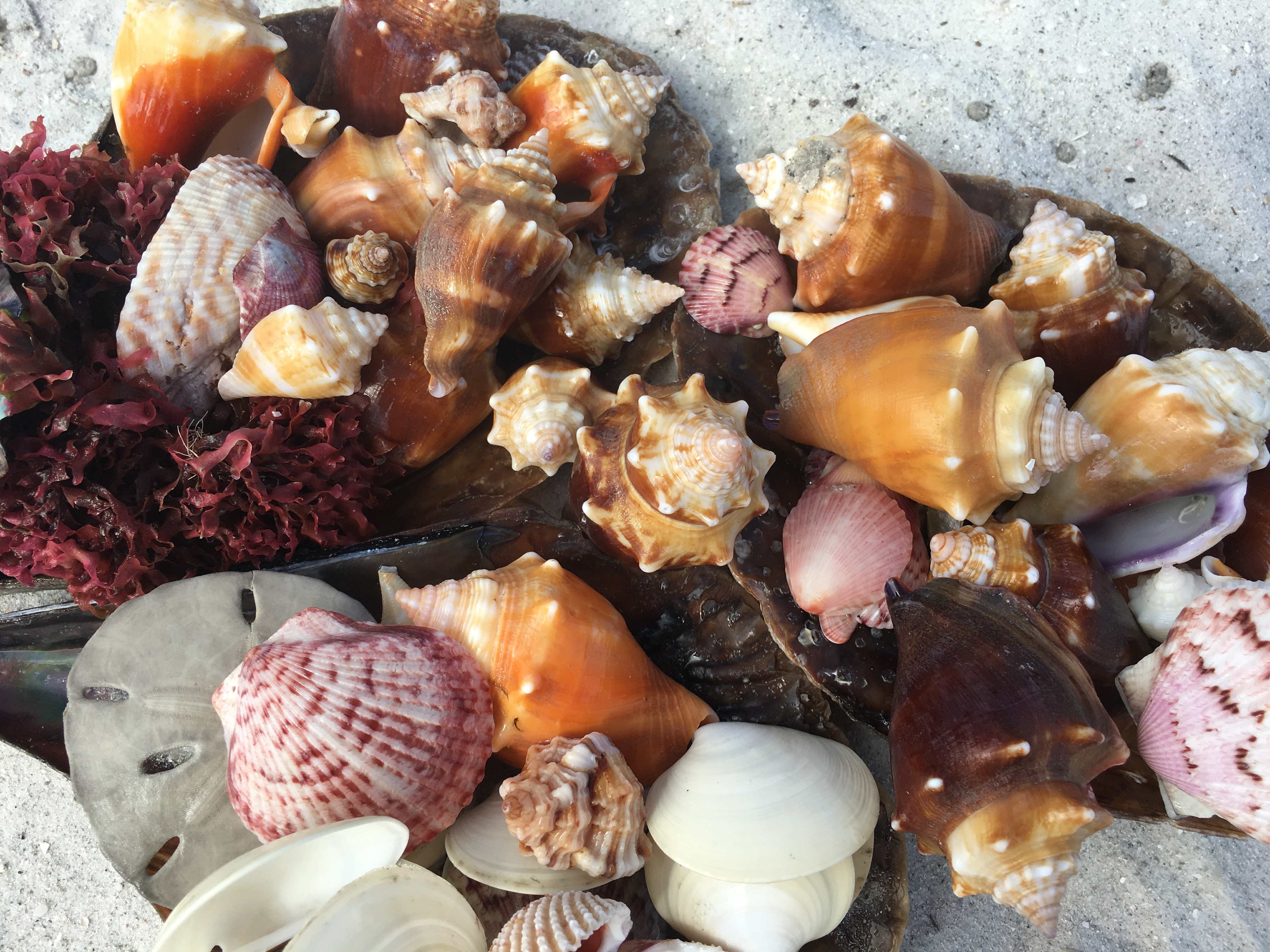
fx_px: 1064
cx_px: 635
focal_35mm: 29
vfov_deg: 48.2
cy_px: 476
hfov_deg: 61.7
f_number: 2.2
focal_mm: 4.15
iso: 25
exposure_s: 1/635
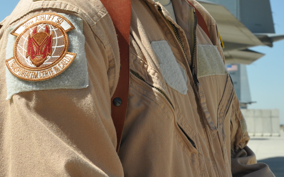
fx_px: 588
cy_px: -21
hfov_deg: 27.1
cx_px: 148
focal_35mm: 76
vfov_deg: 16.6
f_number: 9
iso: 200
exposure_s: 1/320
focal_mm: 26
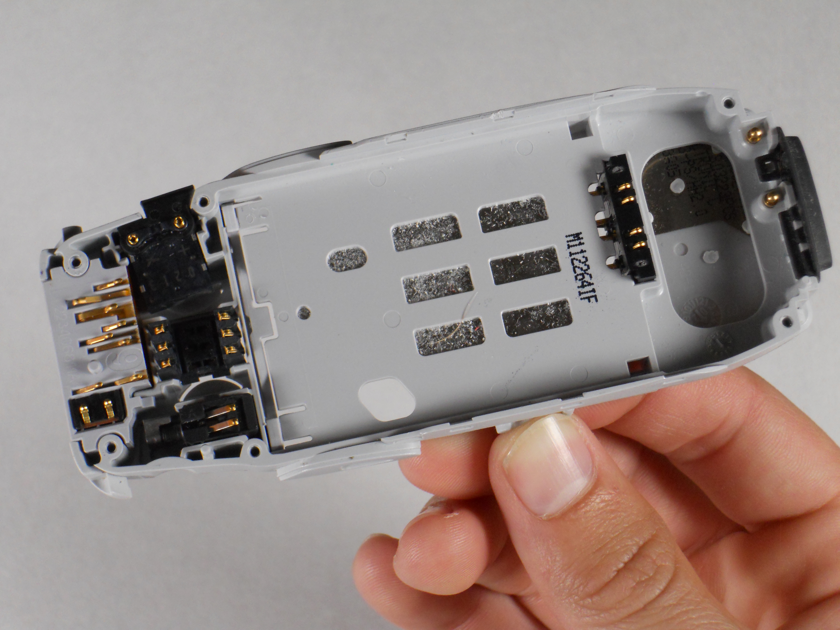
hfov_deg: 22.5
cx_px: 420
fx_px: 2111
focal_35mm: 87
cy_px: 315
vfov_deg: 17.0
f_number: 4.9
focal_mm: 15.5
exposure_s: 1/160
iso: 400
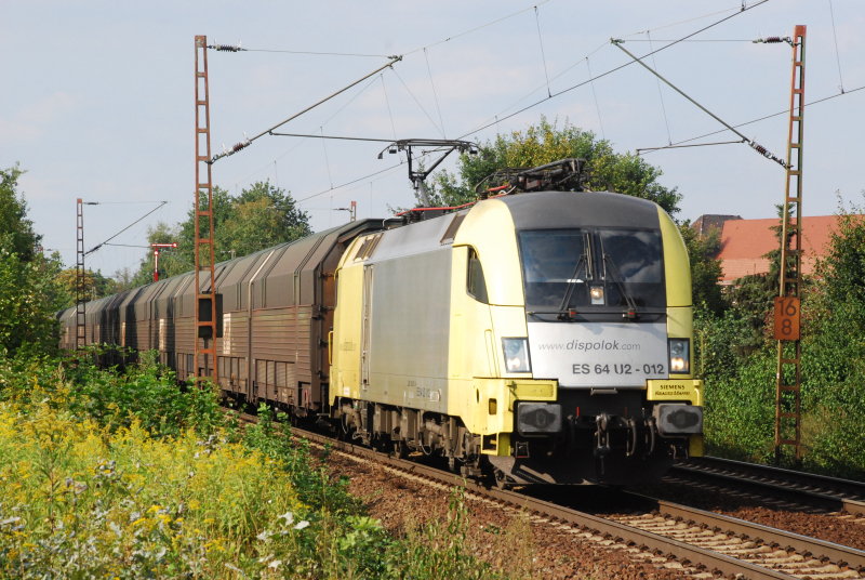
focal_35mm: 120
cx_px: 432
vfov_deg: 11.5
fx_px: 2888
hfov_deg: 17.0
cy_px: 290
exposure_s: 1/640
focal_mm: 80
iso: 800
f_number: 10
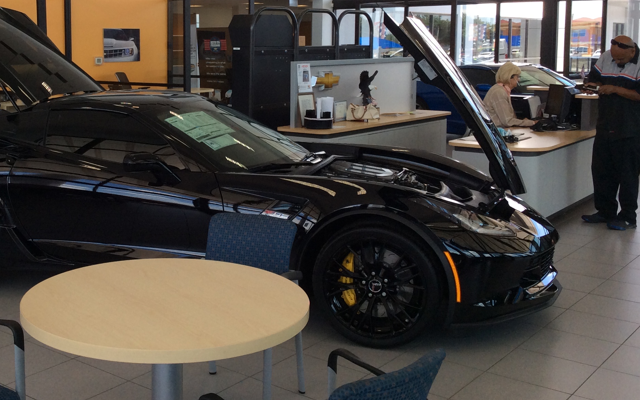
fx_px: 820
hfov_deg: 42.1
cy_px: 116
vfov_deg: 27.2
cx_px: 211
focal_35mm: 47
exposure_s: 1/209
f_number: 2.4
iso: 32
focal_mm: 3.3
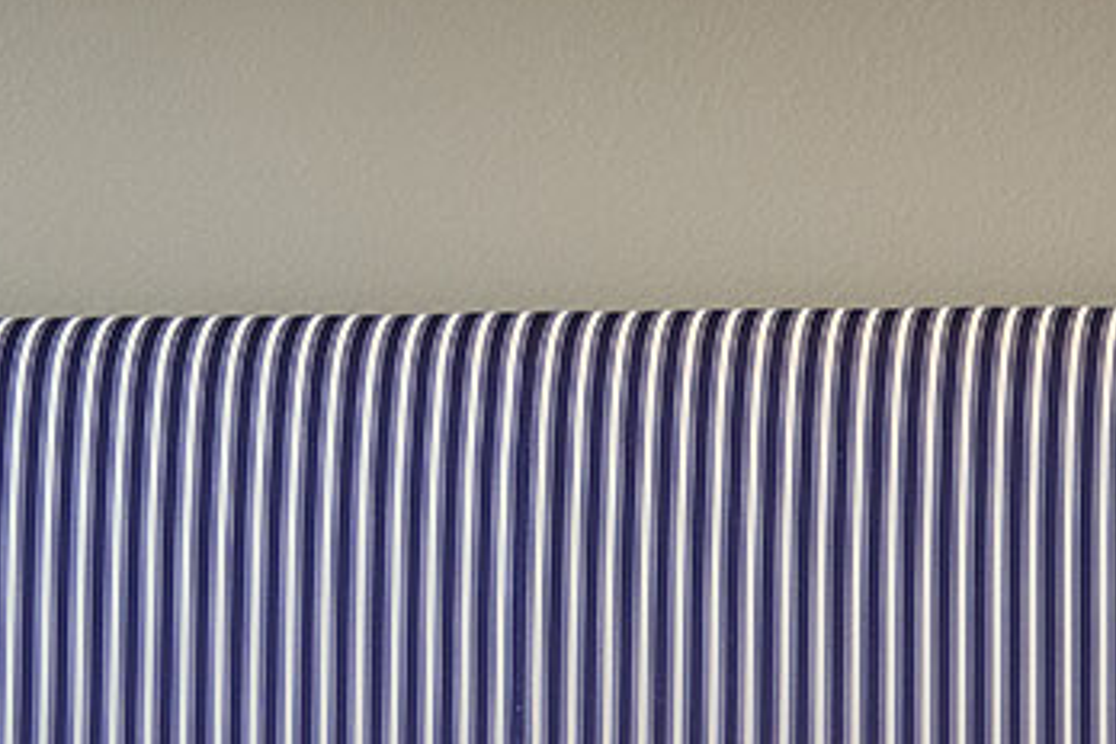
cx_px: 1677
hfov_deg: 11.8
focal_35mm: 166
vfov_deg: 8.0
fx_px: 5146
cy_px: 1361
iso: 100
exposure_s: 1/60
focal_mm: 34
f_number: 4
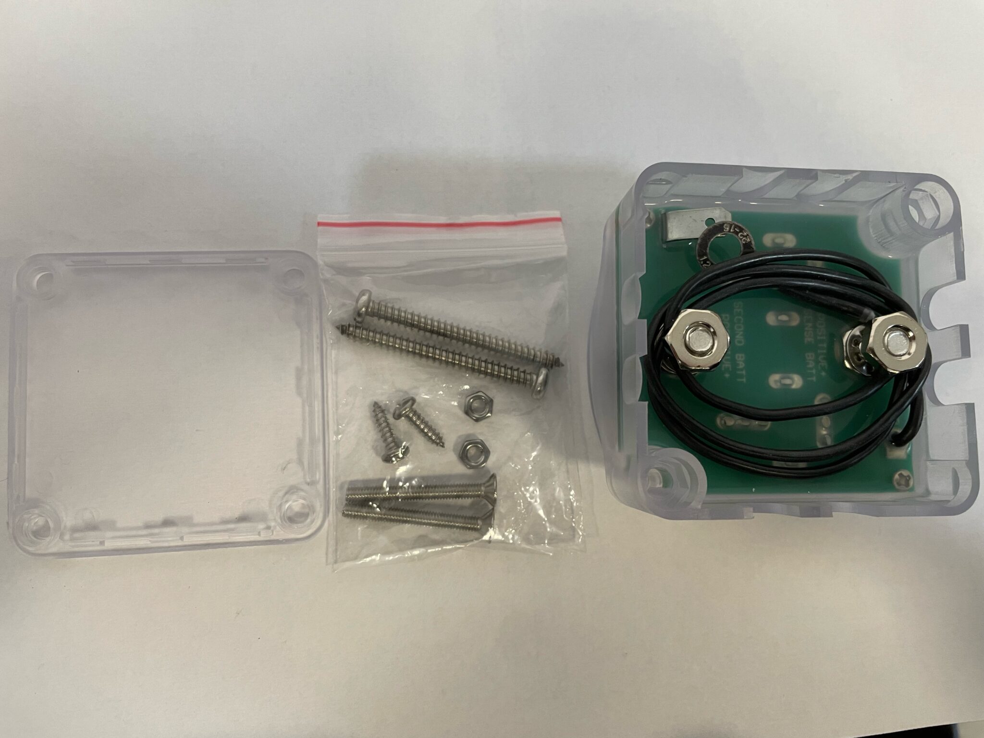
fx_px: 739
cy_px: 369
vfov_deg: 53.1
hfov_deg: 67.3
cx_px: 492
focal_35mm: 26
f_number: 1.6
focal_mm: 4.2
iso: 125
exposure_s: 1/60
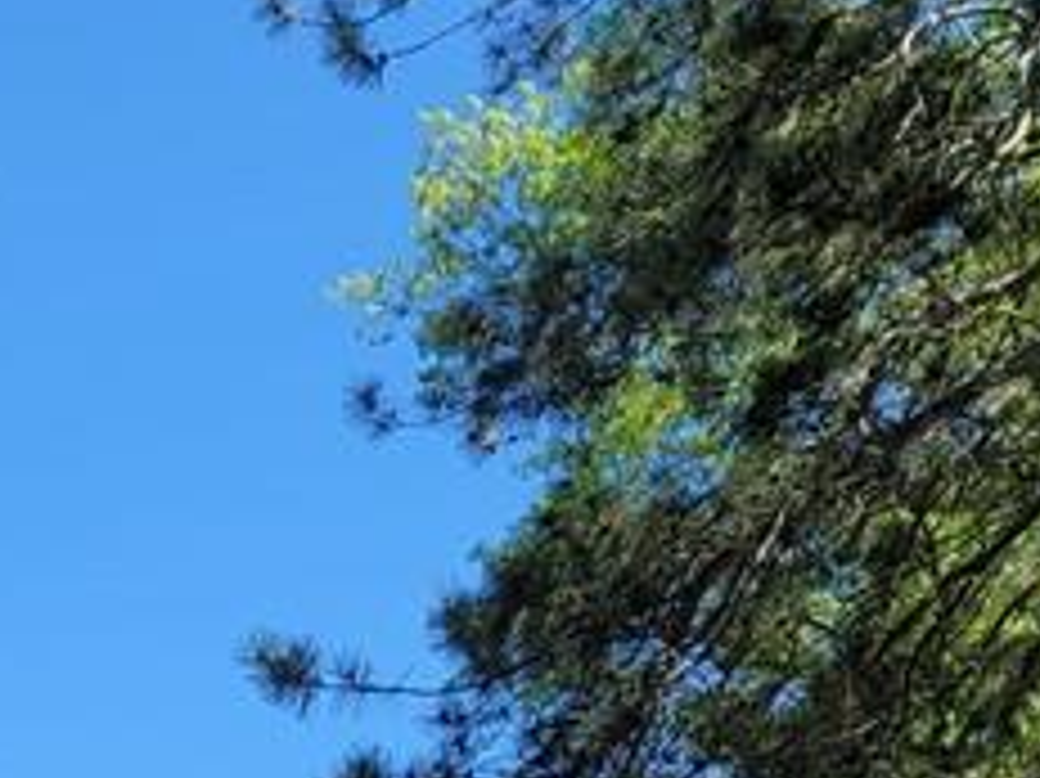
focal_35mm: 111
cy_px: 1534
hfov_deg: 15.9
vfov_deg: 11.9
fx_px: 3333
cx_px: -635
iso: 20
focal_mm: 7
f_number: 1.8
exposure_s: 1/437
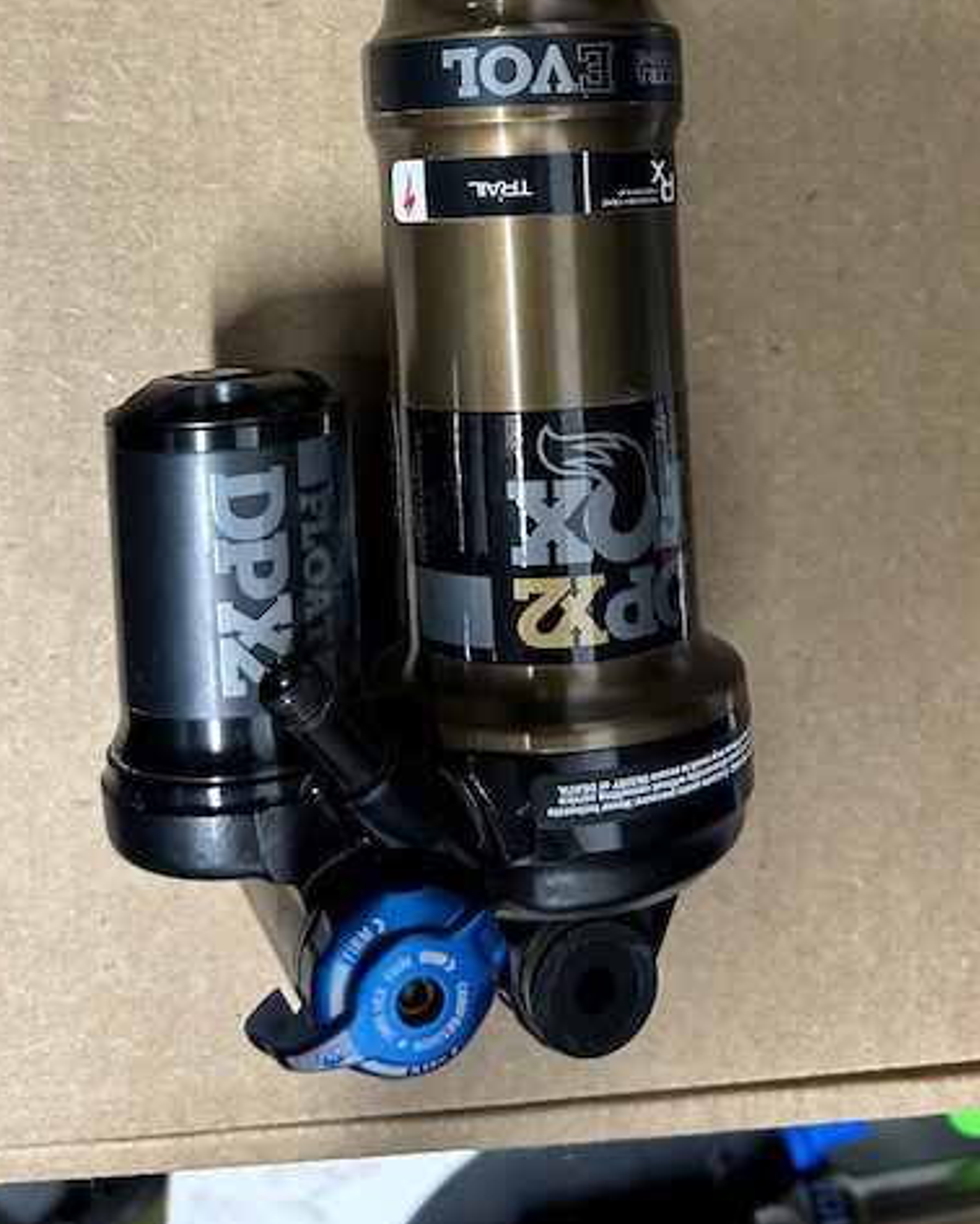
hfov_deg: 34.9
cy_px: 205
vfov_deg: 40.7
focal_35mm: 43
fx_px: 1558
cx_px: 454
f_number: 1.5
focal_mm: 5.7
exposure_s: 1/60
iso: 200
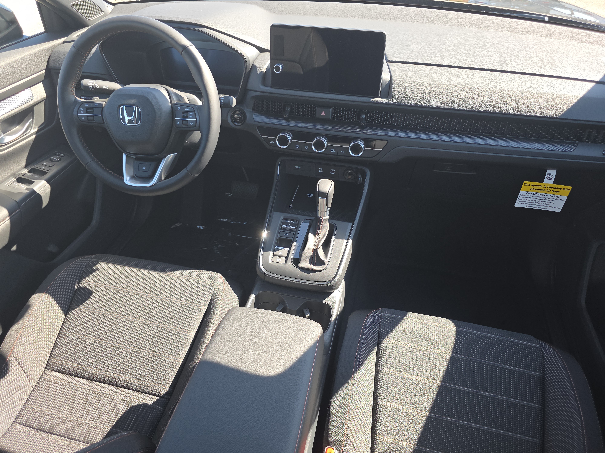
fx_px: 402
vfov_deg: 58.9
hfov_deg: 73.9
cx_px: 302
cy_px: 226
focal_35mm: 23
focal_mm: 6.3
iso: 32
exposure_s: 1/180
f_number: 1.7
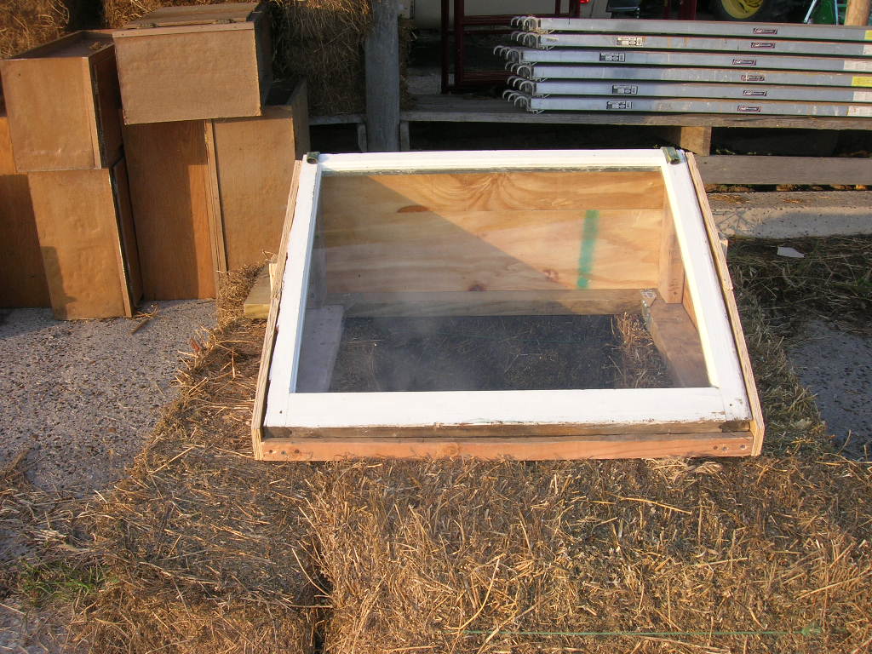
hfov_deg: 54.0
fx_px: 856
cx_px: 436
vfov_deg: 41.8
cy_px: 327
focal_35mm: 34
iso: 50
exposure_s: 1/76.5
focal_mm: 5.7
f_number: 4.9
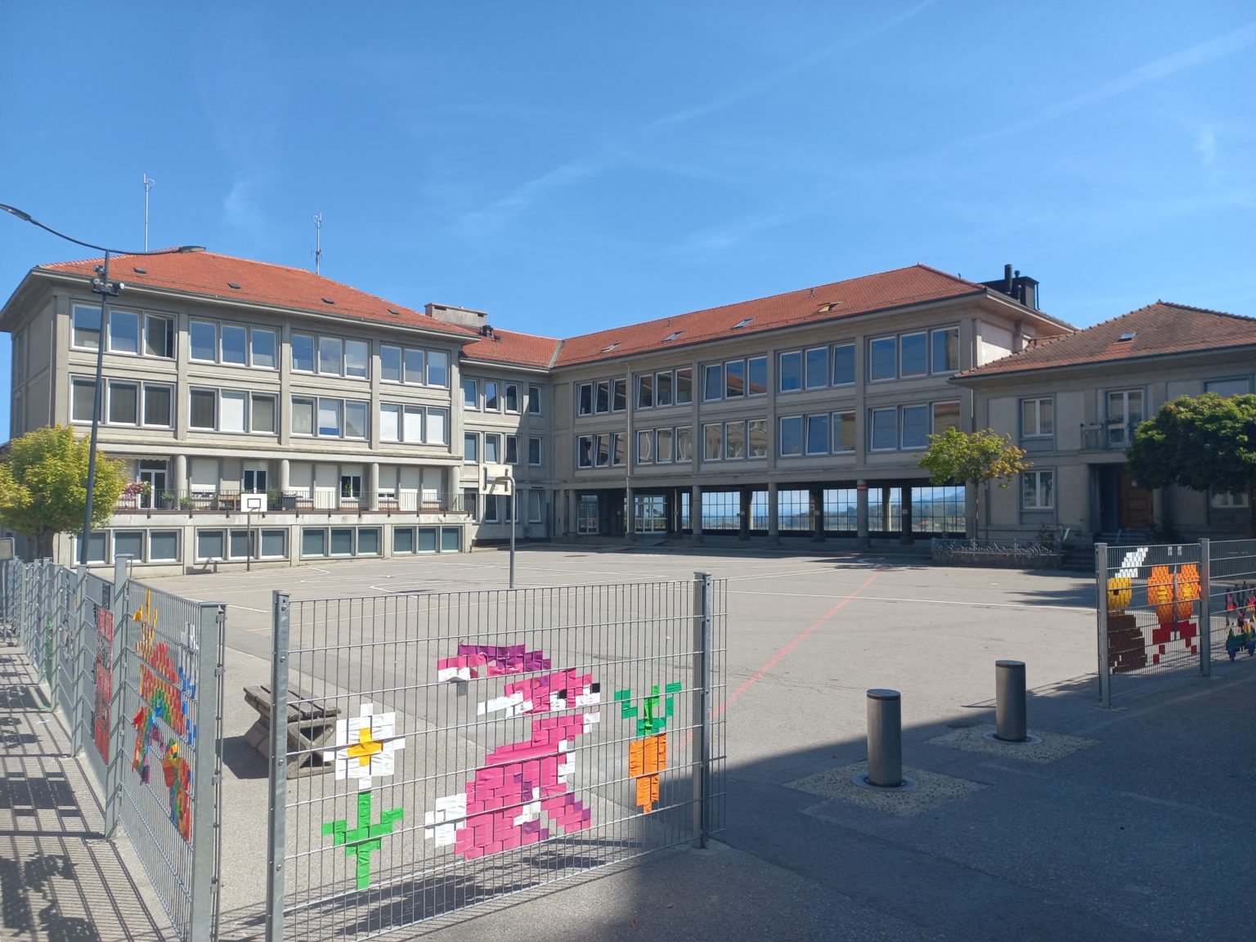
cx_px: 628
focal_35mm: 25
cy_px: 471
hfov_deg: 69.4
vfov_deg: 54.9
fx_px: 907
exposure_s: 1/585
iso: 25
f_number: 1.8
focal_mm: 4.6
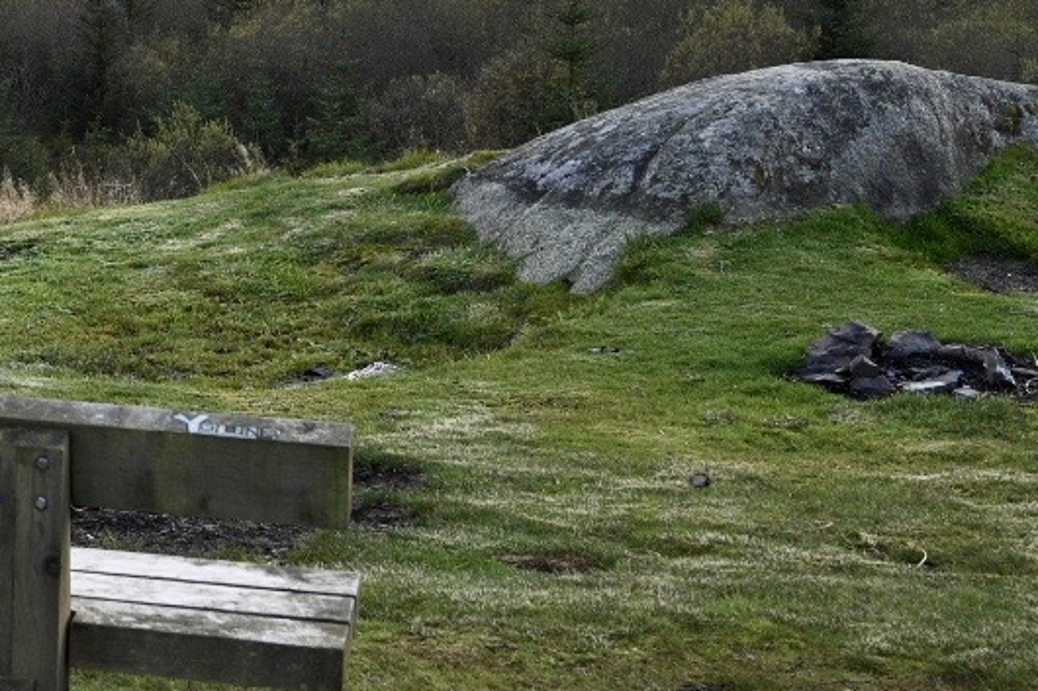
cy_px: -45
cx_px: -288
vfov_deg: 12.6
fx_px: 3084
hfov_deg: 17.9
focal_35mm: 107
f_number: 5.6
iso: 100
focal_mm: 35
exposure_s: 1/125
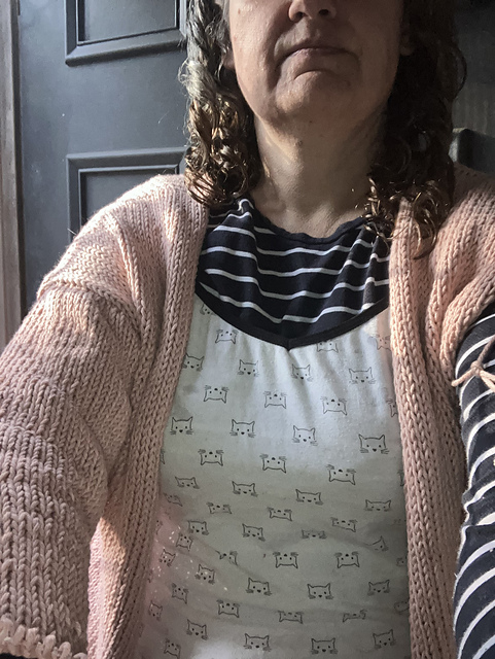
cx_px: 248
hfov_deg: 44.2
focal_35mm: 32
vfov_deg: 56.8
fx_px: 609
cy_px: 330
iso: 250
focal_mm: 2.87
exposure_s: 1/49
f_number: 2.2
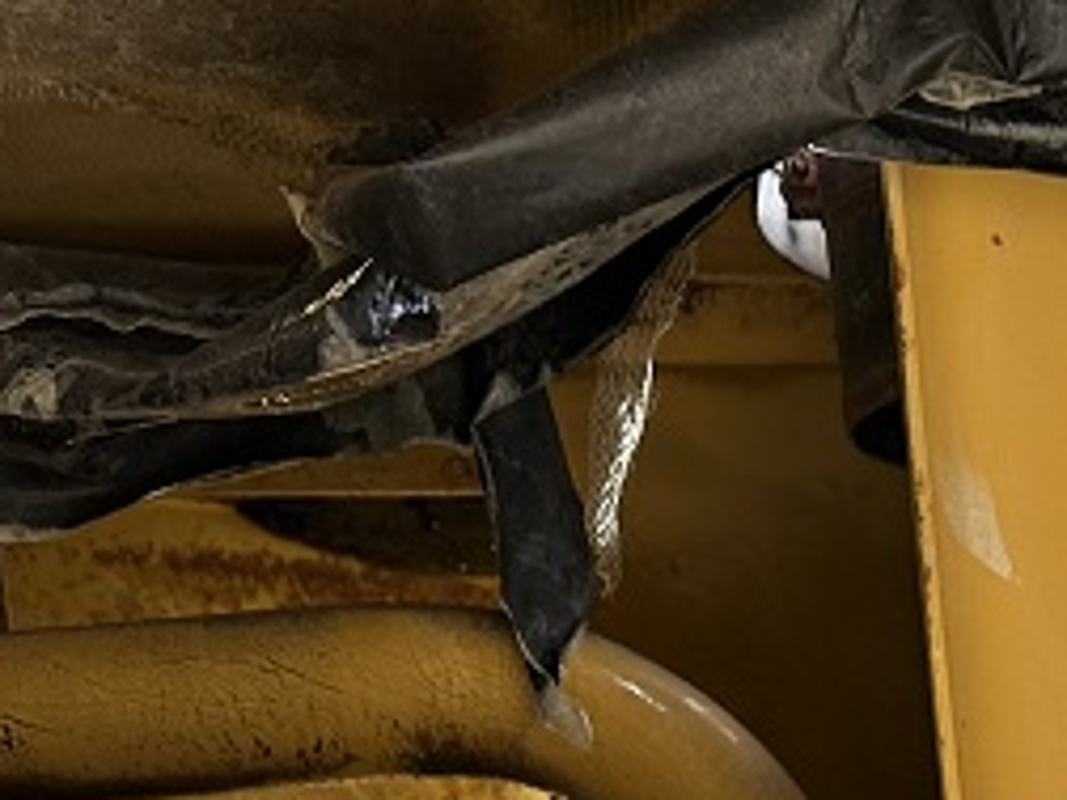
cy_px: 1566
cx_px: 1529
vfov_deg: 13.4
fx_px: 2959
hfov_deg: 18.5
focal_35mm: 96
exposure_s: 1/448
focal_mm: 6.86
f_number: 1.78
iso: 80
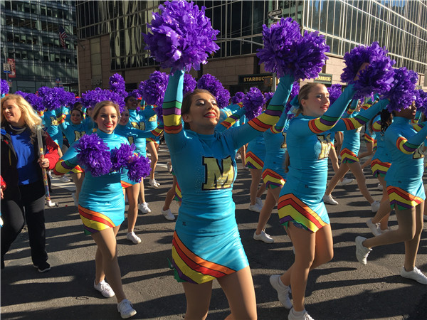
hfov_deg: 61.7
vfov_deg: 48.2
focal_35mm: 29
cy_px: 160
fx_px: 358
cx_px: 214
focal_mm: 4.15
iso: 25
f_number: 2.2
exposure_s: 1/836
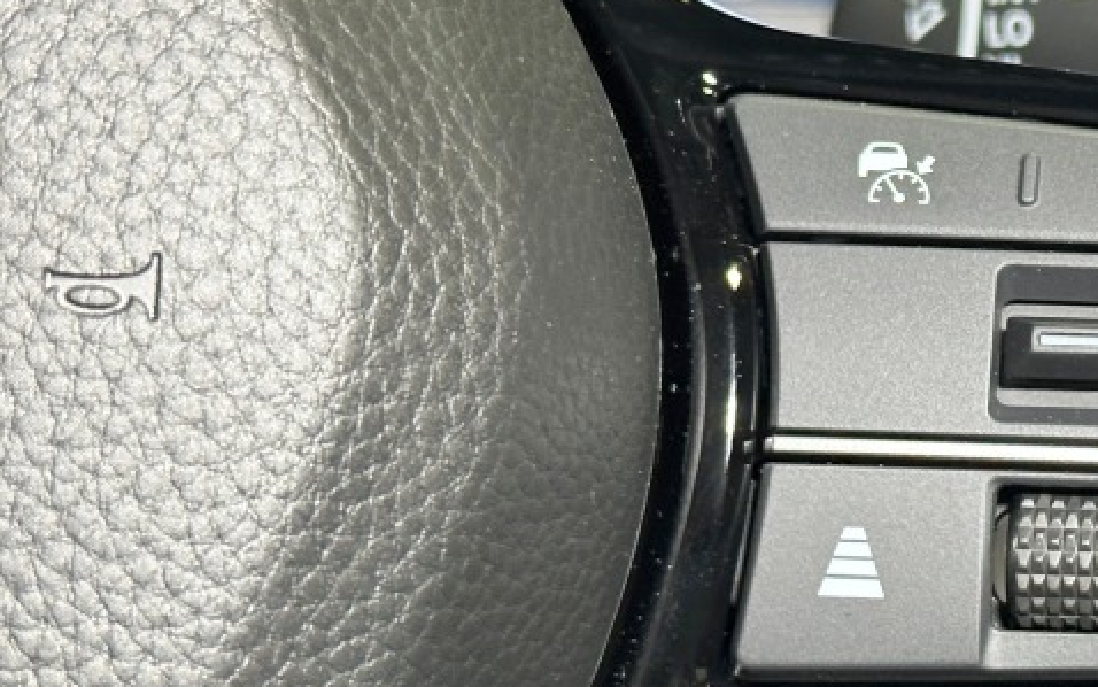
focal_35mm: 109
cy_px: 391
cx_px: 1128
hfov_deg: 18.5
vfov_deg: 12.0
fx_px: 3262
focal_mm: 6.86
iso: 400
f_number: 1.78
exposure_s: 1/40
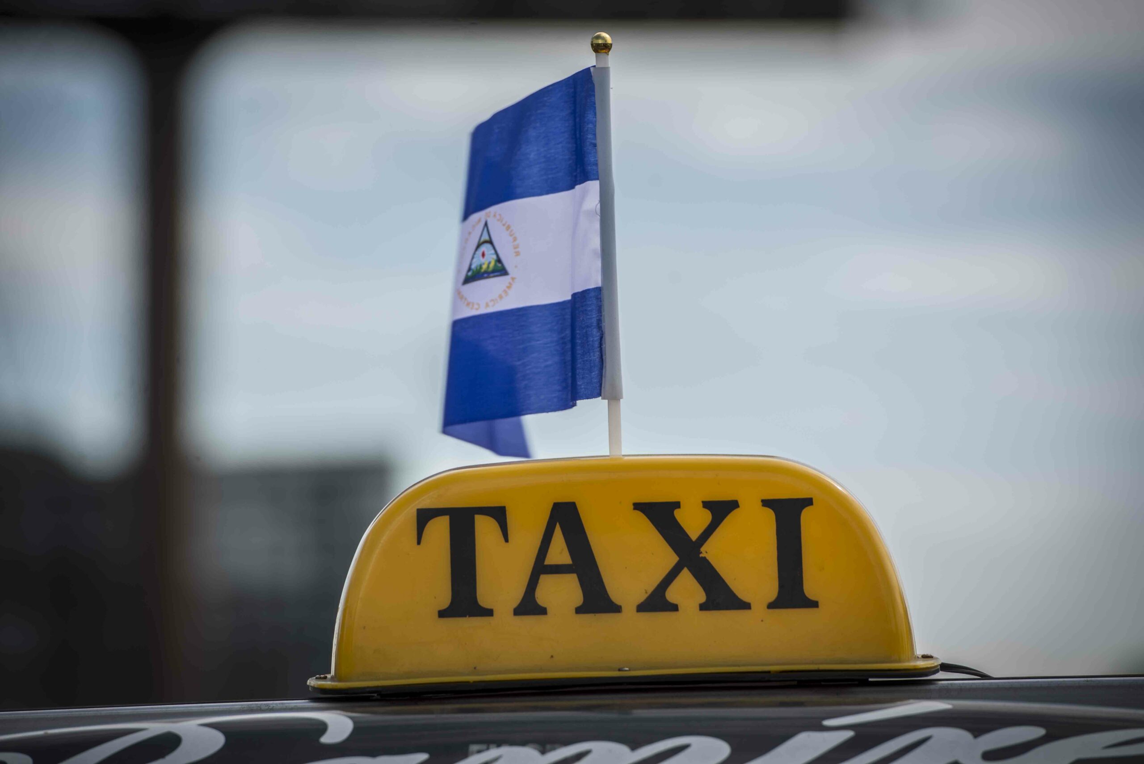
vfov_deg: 6.9
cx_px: 572
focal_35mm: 200
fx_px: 6358
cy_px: 382
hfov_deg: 10.3
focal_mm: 200
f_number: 5.6
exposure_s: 1/250
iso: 50
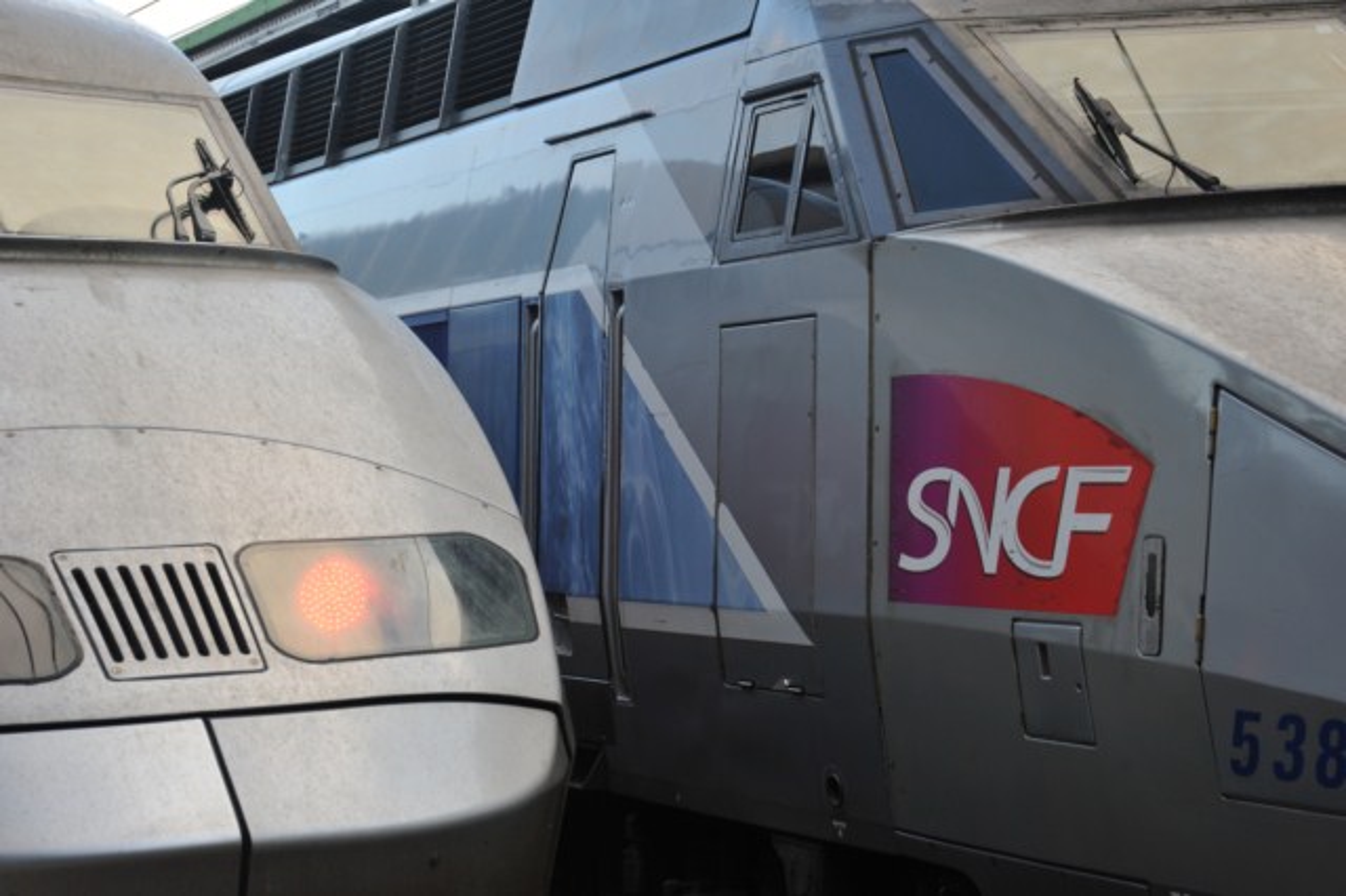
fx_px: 3064
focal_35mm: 82
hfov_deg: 24.8
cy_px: 448
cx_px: 673
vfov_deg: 16.6
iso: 640
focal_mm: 82
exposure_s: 1/160
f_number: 7.1
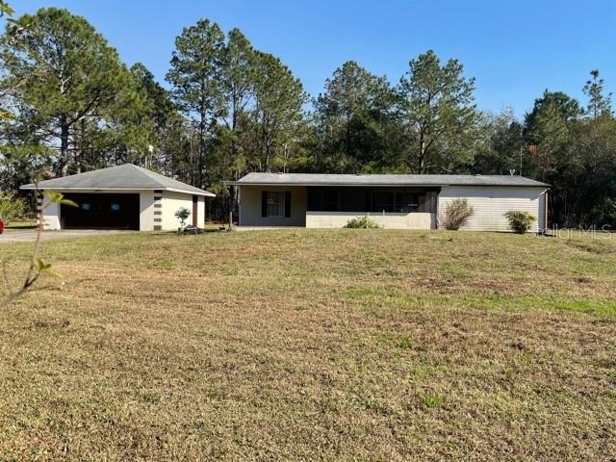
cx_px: 308
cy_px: 231
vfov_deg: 53.1
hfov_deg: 67.3
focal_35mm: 26
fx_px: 463
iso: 32
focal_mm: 4.2
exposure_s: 1/2257
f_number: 1.6
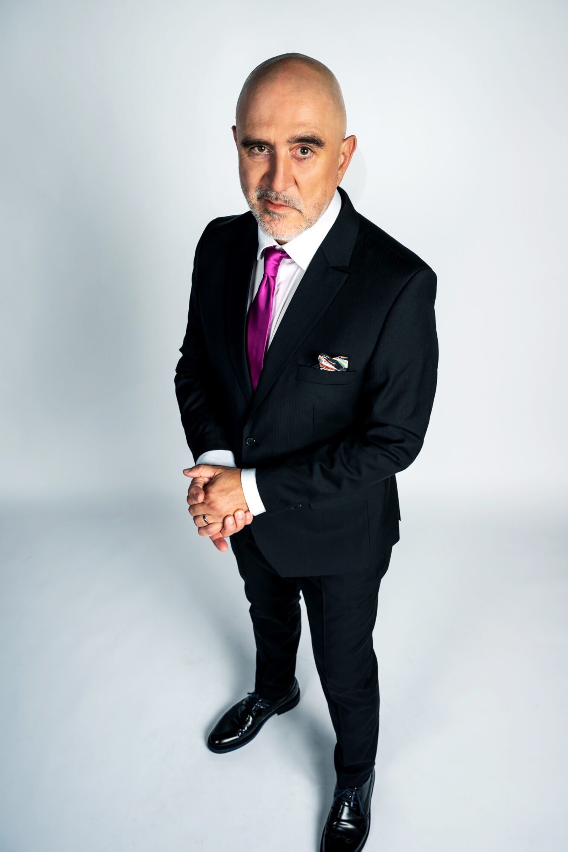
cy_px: 425
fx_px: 734
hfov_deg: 42.3
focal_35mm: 31
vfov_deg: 60.3
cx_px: 292
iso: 100
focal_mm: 30
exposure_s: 1/200
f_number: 8
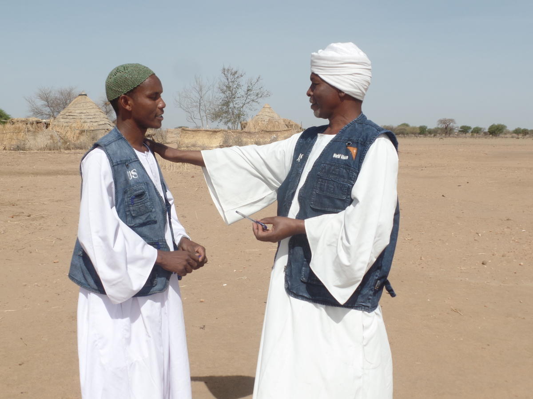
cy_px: 200
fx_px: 647
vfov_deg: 34.3
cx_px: 266
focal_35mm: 42
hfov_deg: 44.8
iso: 80
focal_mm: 7.5
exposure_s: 1/1000
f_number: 3.6
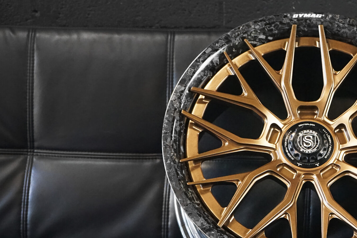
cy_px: 167
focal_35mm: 104
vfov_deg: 13.1
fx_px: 1031
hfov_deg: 19.3
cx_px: 313
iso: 5000
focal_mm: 55
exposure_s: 1/160
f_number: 5
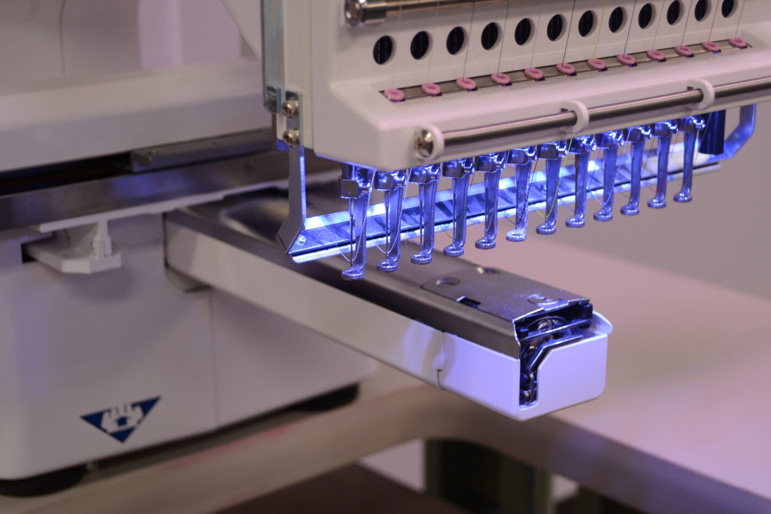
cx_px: 405
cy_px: 274
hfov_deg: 27.5
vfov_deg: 18.5
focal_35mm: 74
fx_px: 1575
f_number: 5.3
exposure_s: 1/30
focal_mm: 45
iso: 400
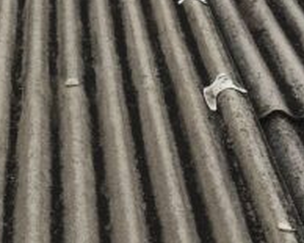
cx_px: 6
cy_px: -31
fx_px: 1007
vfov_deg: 13.4
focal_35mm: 112
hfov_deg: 16.8
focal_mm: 4.15
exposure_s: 1/275
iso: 25
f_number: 2.2
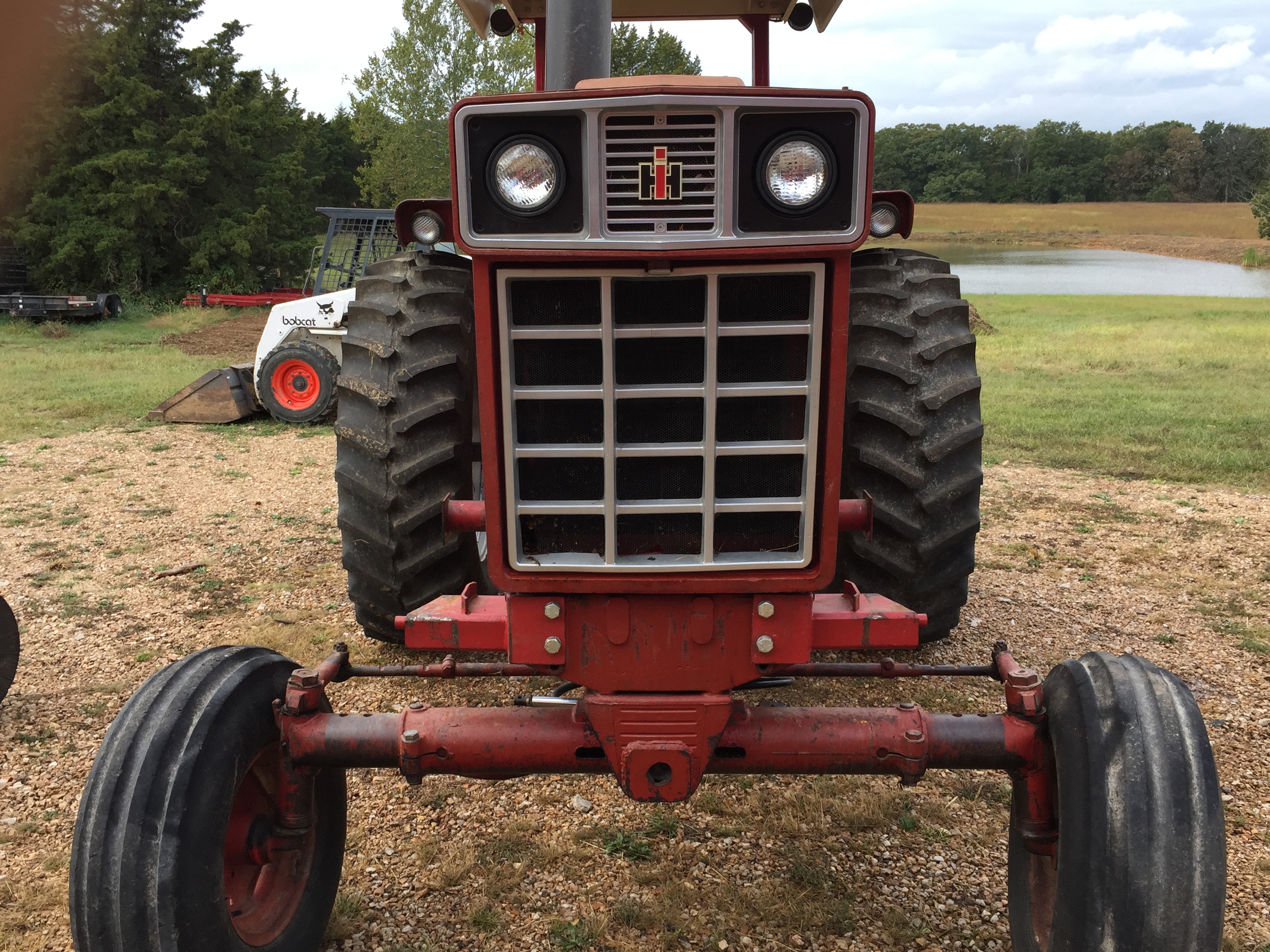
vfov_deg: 42.9
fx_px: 1211
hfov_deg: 55.3
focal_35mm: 33
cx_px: 607
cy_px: 509
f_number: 2.2
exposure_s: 1/565
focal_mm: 4.15
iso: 32
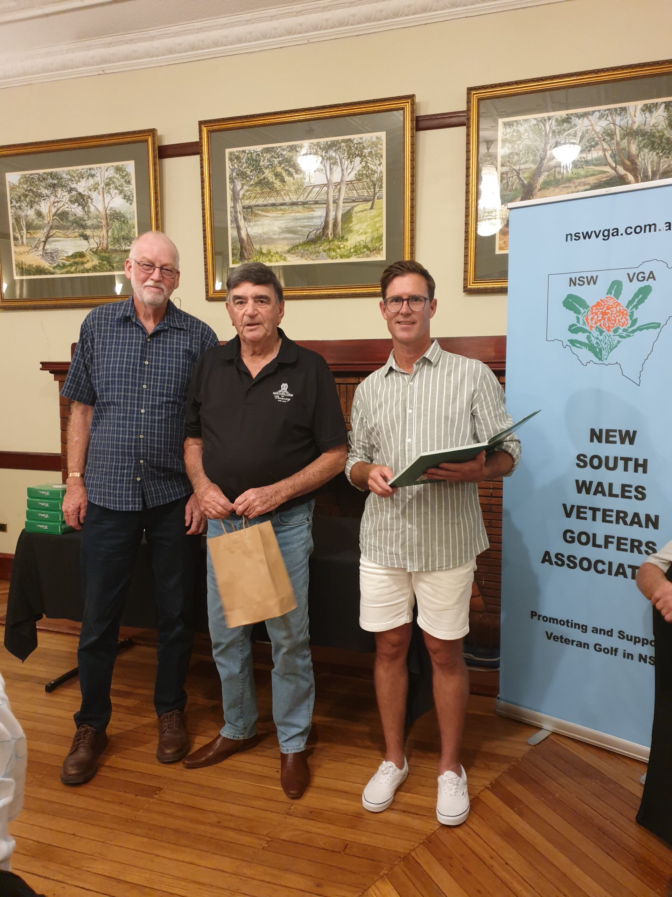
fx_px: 673
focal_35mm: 26
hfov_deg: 53.1
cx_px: 336
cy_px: 448
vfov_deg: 67.3
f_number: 1.5
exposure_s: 1/25
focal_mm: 4.3
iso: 250
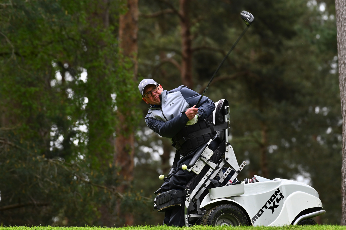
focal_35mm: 435
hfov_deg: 4.7
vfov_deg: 3.2
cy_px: 115
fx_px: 4181
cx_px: 173
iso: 500
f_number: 5.6
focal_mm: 290
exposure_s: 1/250
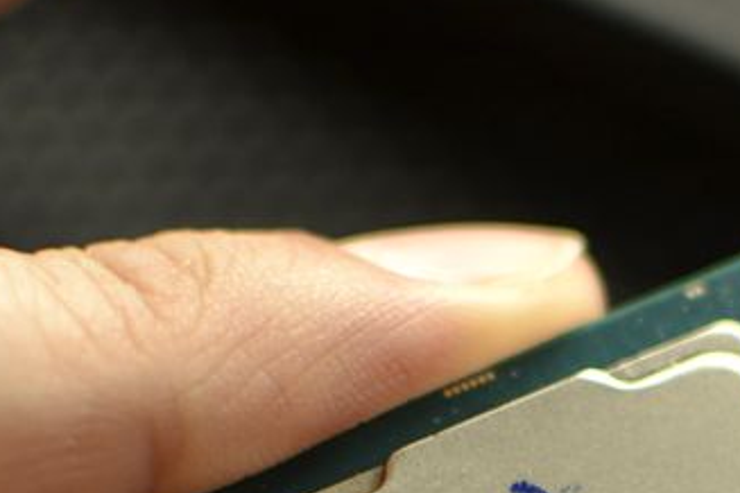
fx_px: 3964
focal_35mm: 193
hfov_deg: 10.6
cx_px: 606
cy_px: 701
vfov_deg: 7.0
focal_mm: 35
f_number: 1.8
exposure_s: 1/50
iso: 100
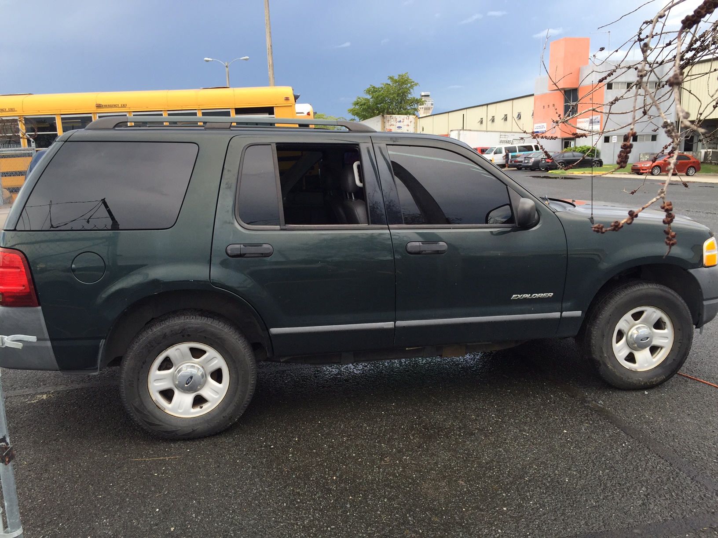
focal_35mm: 29
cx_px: 359
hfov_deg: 61.7
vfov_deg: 48.2
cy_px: 269
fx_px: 602
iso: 32
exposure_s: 1/366
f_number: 2.2
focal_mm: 4.15
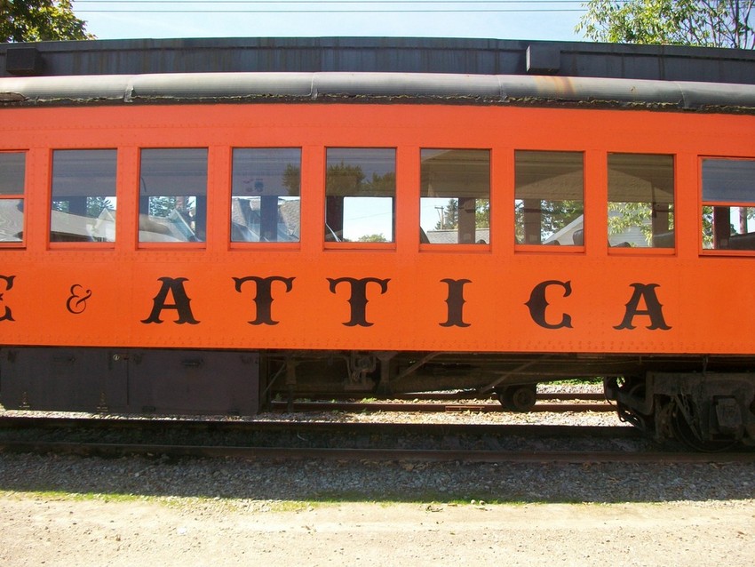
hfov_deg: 56.8
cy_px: 284
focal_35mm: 32
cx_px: 378
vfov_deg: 44.2
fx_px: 698
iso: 64
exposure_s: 1/400
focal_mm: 5.7
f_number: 2.8
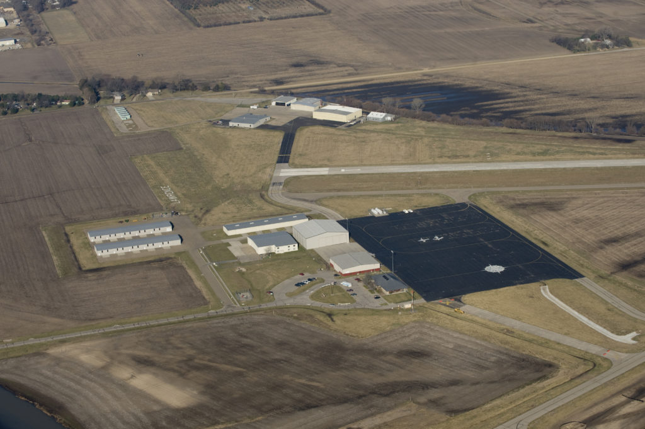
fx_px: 1540
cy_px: 214
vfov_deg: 15.9
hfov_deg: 23.7
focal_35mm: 86
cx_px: 322
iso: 320
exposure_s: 1/1000
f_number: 10
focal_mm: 86
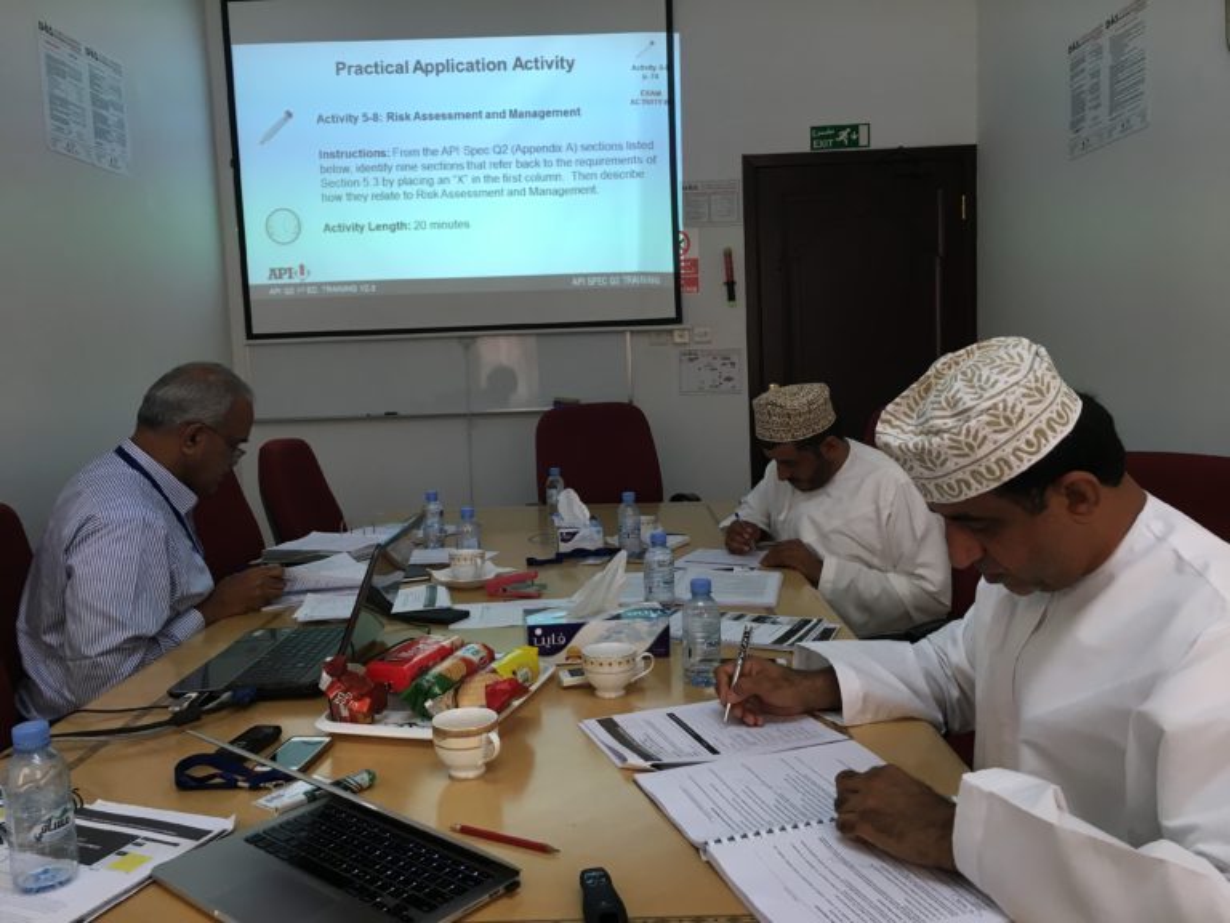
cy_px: 462
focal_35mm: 29
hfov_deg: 61.7
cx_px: 615
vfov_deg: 48.2
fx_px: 1030
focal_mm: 4.15
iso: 40
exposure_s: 1/33
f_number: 2.2
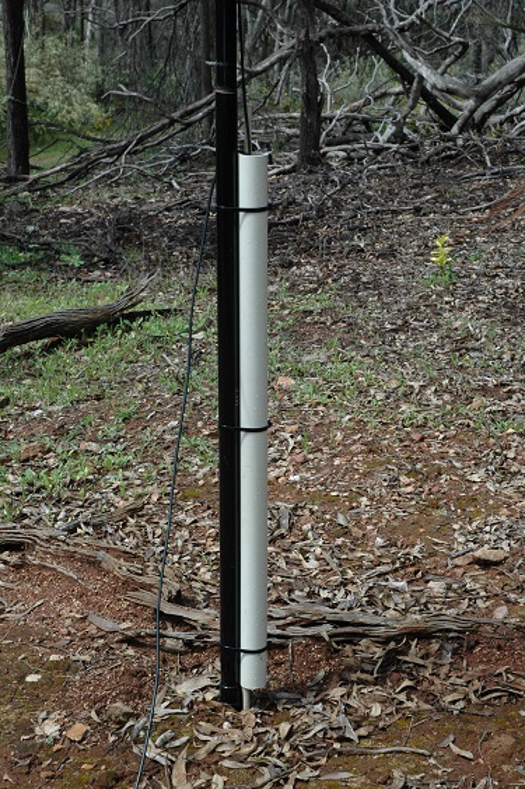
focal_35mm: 66
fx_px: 1446
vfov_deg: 30.5
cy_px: 394
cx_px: 262
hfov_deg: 20.6
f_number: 9
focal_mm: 44
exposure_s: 1/320
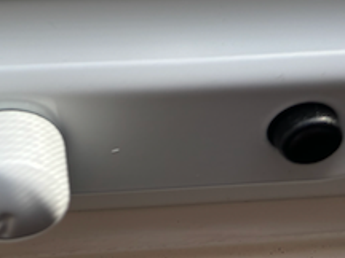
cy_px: -113
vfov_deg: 17.5
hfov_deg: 24.1
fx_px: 767
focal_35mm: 77
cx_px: -11
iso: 40
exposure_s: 1/179
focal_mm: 5.96
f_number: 1.6
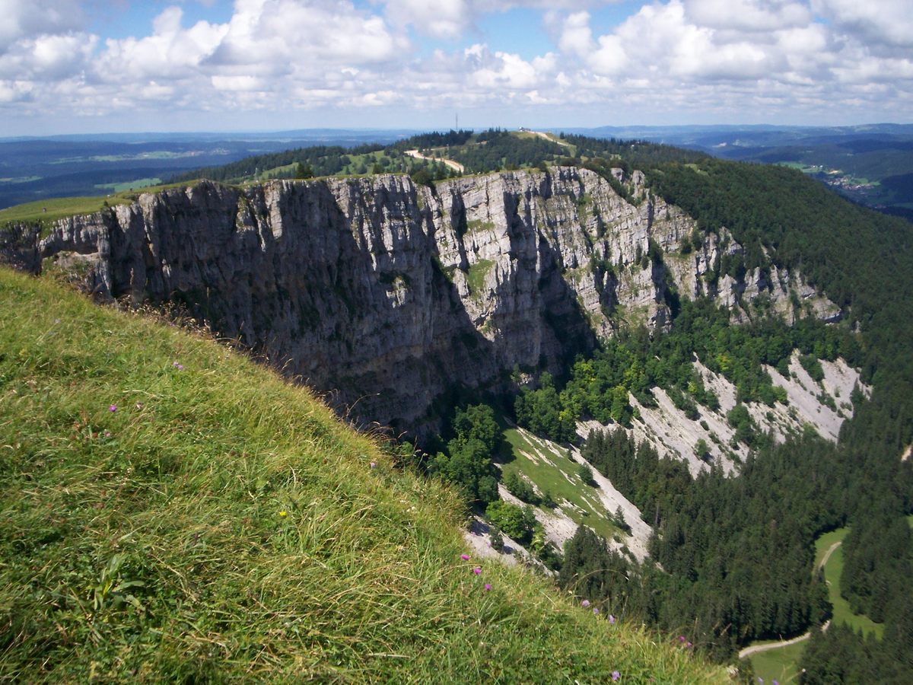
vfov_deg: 39.7
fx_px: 950
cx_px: 456
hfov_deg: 51.4
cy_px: 342
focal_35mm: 36
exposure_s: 1/661
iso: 100
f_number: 4.5
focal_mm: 5.9
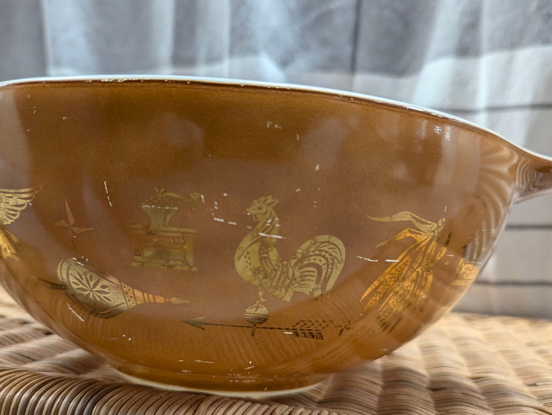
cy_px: 231
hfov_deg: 53.8
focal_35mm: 34
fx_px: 543
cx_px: 242
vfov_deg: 41.8
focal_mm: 6.81
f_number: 1.85
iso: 905
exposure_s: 1/120
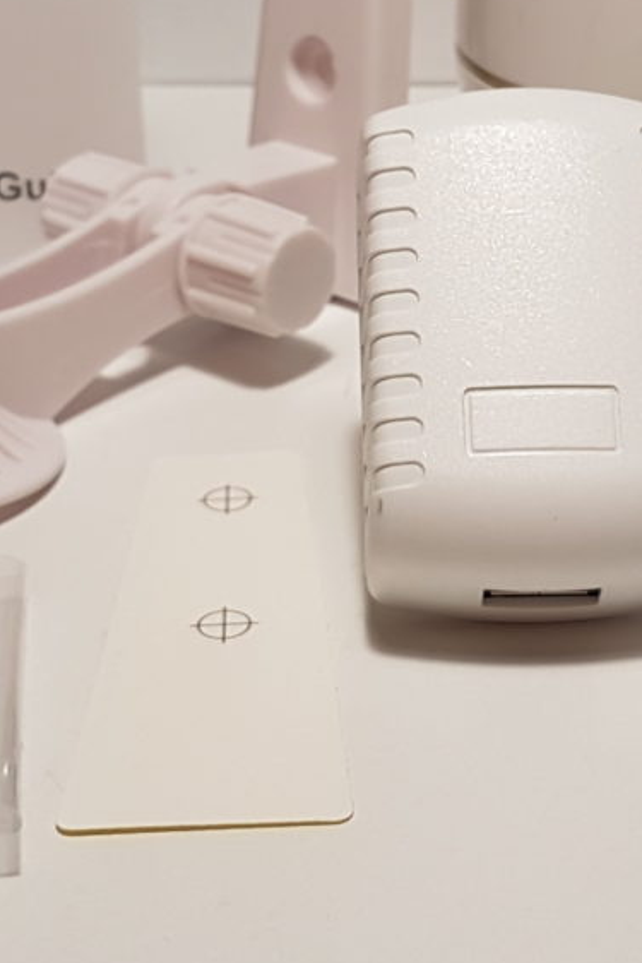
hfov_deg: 17.7
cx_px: 409
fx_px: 2058
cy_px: 303
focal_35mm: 77
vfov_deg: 26.1
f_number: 1.7
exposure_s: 1/100
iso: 50
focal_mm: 4.2
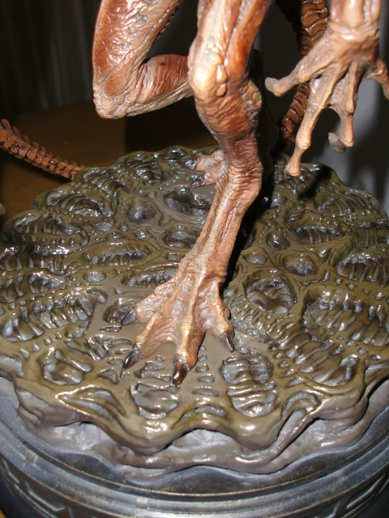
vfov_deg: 51.4
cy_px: 259
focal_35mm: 36
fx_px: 539
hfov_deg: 39.7
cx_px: 194
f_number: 7.9
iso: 64
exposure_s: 1/30
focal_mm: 6.3
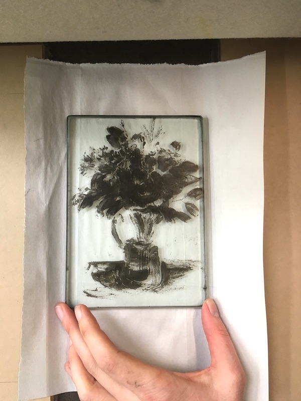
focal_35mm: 29
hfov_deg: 48.2
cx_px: 150
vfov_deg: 61.7
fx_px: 336
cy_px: 200
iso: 100
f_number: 2.2
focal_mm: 4.15
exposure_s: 1/30
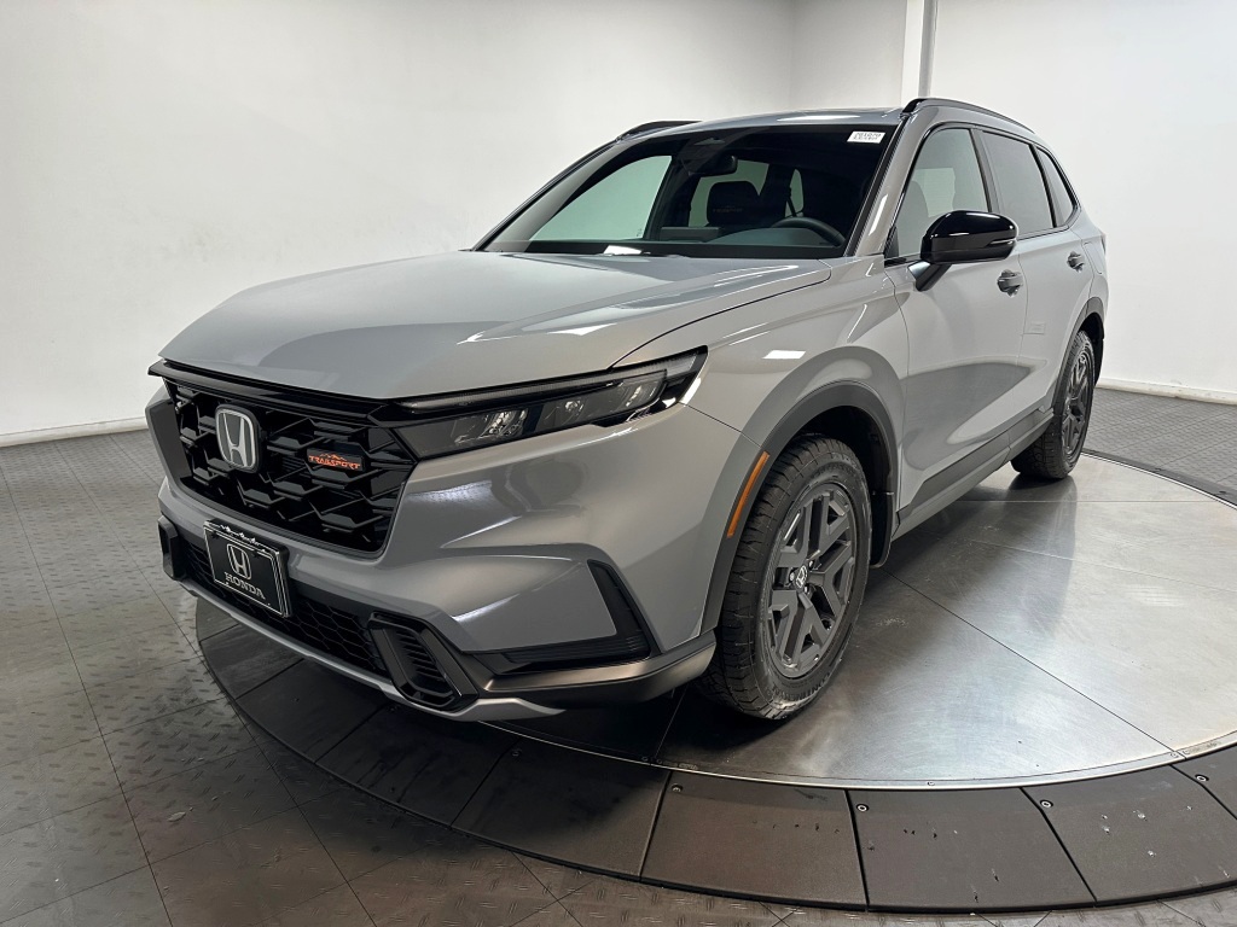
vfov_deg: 56.8
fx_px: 858
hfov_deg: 71.6
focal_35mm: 24
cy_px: 464
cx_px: 618
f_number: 1.78
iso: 320
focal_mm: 6.86
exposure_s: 1/60
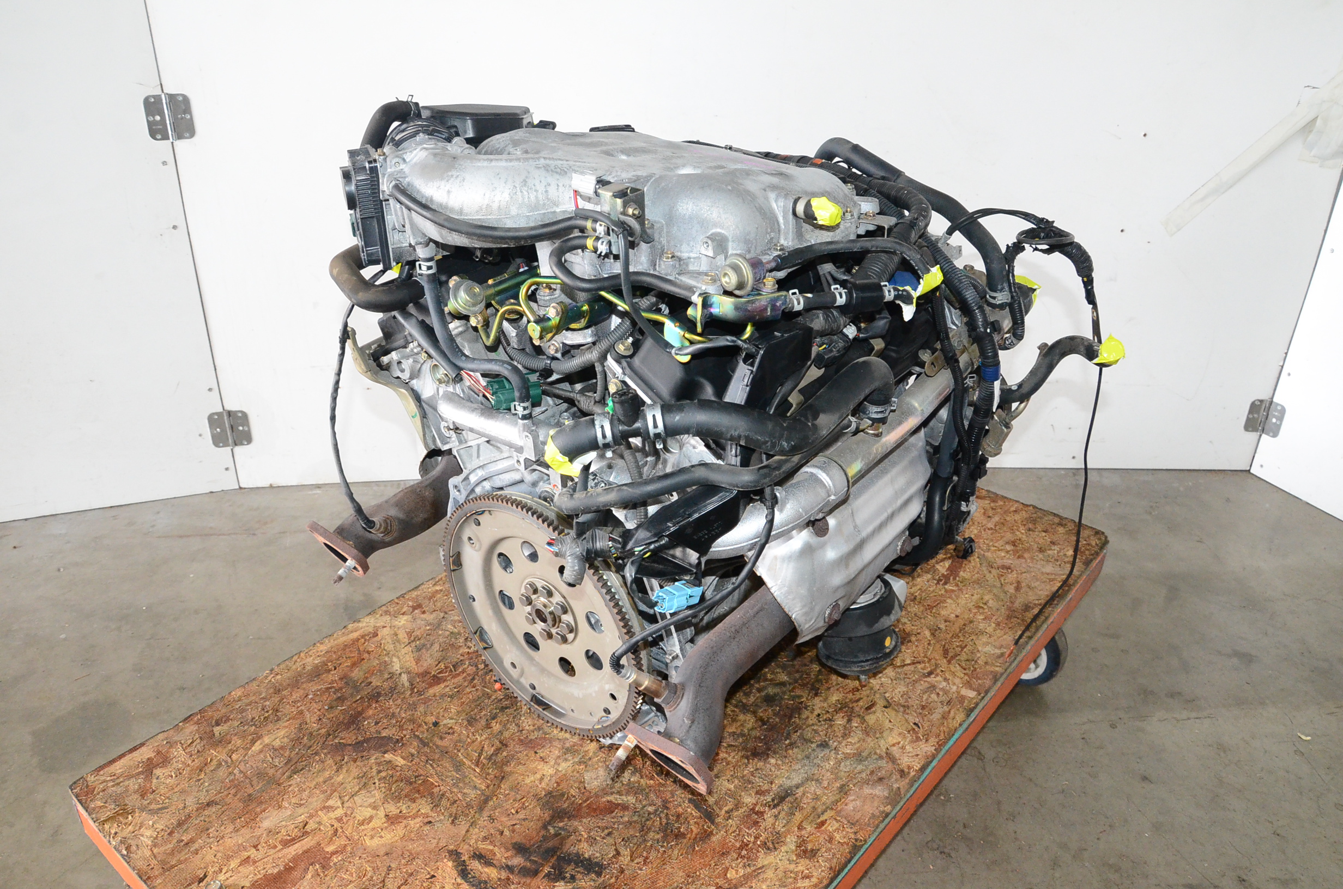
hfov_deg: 67.5
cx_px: 672
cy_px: 444
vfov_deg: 47.7
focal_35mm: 27
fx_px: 1005
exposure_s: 1/60
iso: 2500
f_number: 7.1
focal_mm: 18
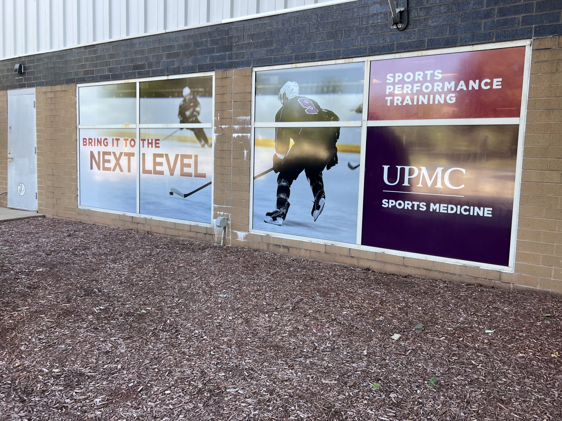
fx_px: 455
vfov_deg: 49.7
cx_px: 296
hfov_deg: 63.4
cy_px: 200
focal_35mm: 28
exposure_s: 1/260
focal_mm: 5.7
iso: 40
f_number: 1.5
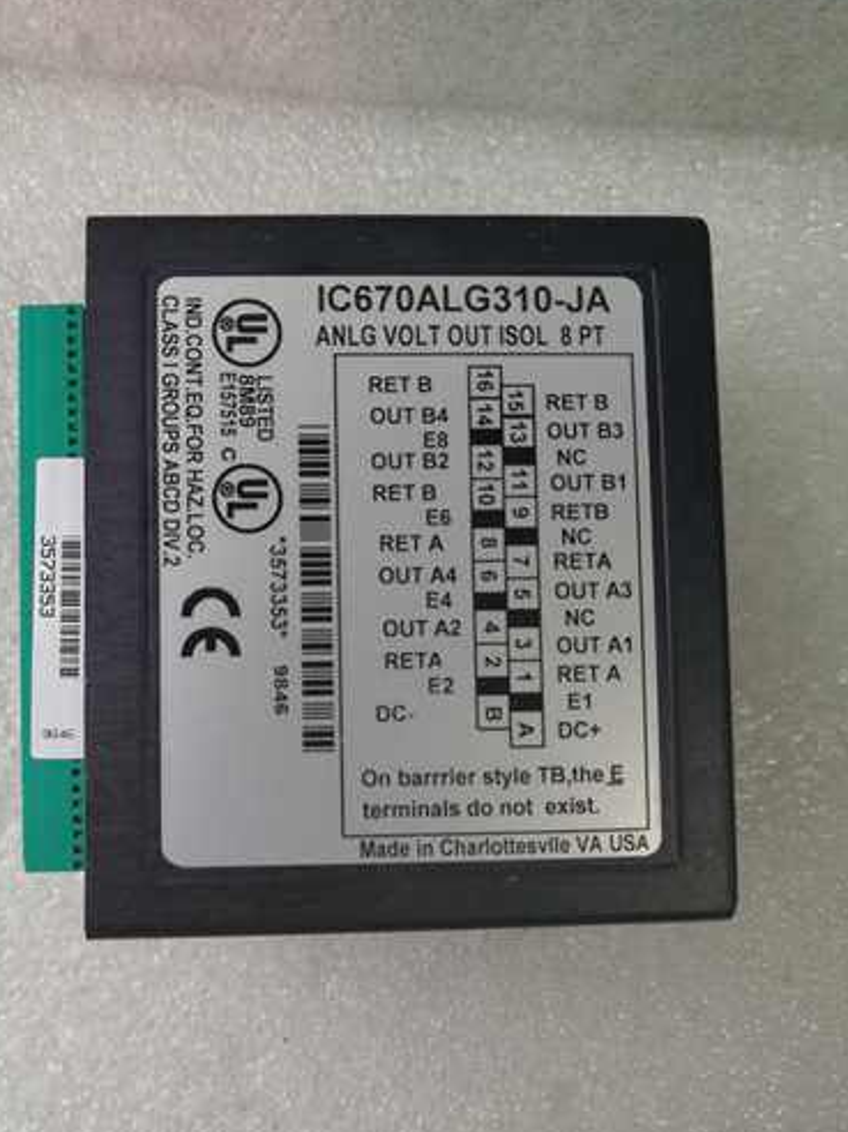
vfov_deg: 55.4
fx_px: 1078
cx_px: 341
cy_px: 586
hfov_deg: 42.7
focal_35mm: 33
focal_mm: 3.95
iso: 80
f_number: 1.8
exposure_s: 1/90
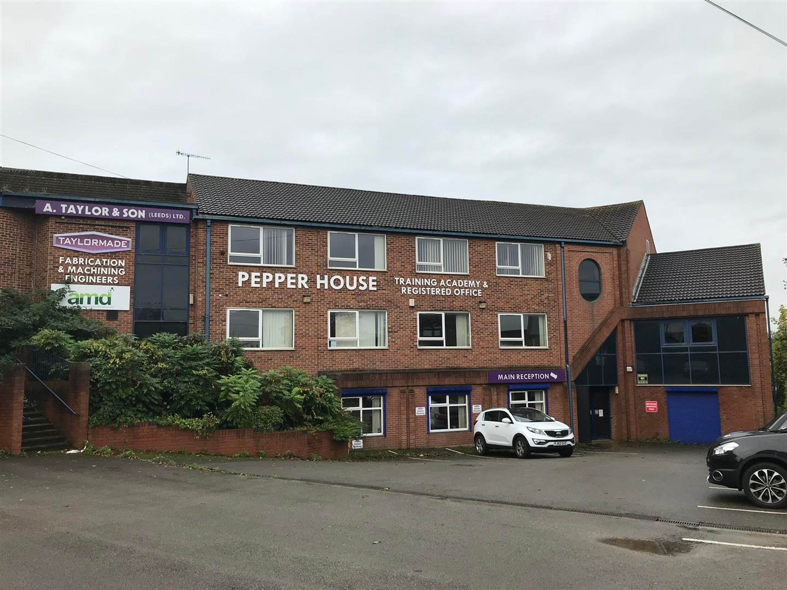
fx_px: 637
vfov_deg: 49.7
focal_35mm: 28
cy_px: 295
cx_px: 394
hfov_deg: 63.4
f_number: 1.8
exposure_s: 1/669
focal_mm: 3.99
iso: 20
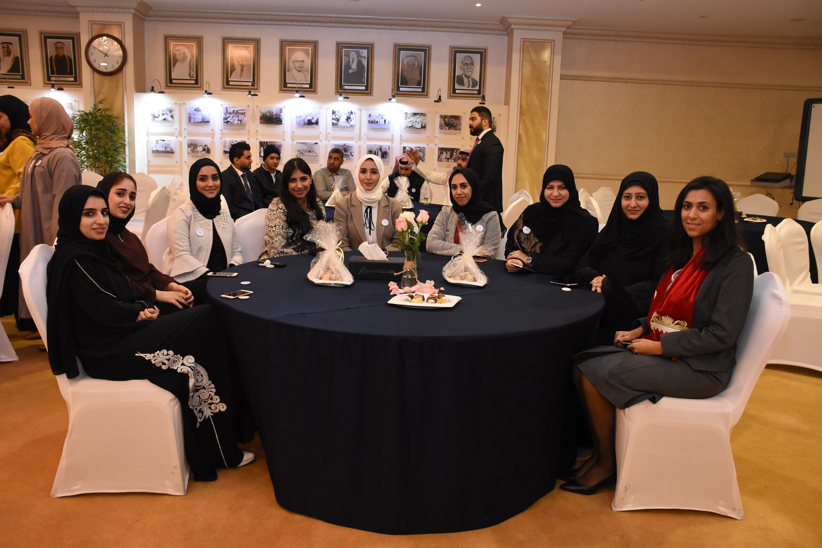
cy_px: 274
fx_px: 685
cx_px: 411
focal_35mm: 30
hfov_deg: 61.9
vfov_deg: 43.6
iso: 3200
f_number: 4.5
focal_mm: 20
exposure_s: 1/100
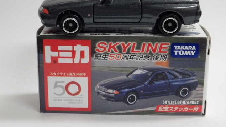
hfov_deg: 27.2
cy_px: 48
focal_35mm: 78
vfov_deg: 15.5
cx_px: 112
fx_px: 467
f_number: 4.2
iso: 800
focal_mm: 12.8
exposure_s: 1/60
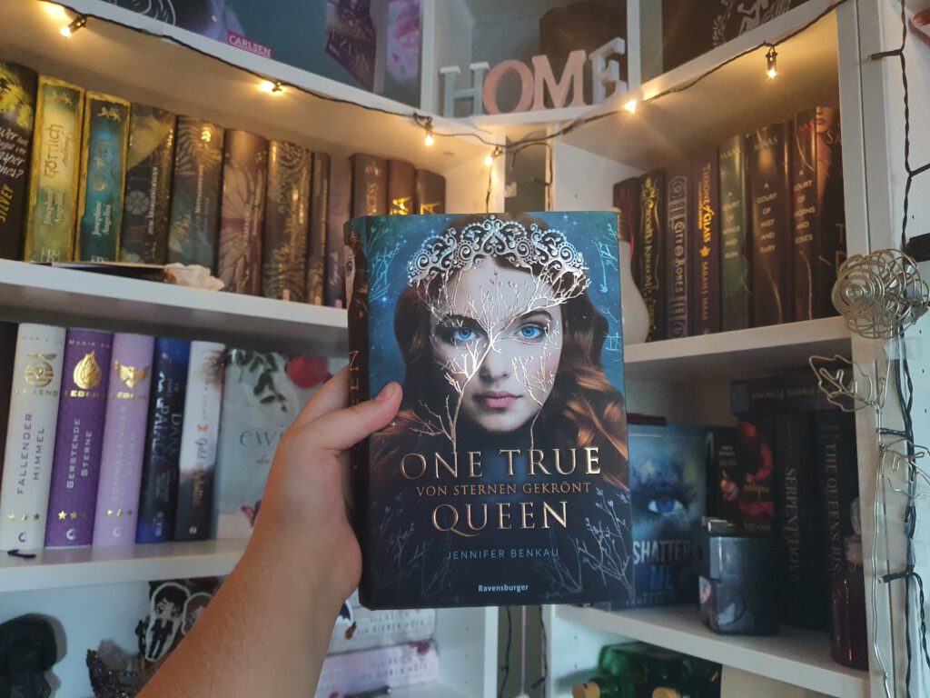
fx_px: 699
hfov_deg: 67.3
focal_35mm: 26
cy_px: 349
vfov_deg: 53.1
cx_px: 465
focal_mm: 4.32
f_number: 1.5
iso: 250
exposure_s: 1/50
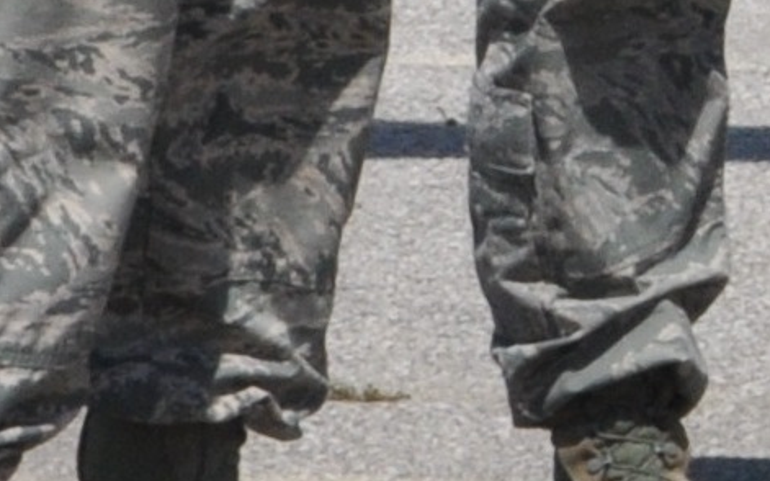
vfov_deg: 2.2
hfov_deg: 3.4
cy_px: -805
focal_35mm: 598
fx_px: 12537
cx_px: 2364
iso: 500
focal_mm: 55
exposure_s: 1/400
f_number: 18
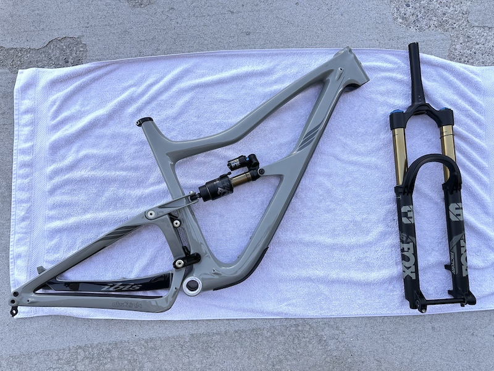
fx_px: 343
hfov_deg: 71.6
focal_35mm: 24
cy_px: 186
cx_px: 247
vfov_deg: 56.8
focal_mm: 6.86
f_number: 1.78
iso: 80
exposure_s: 1/469
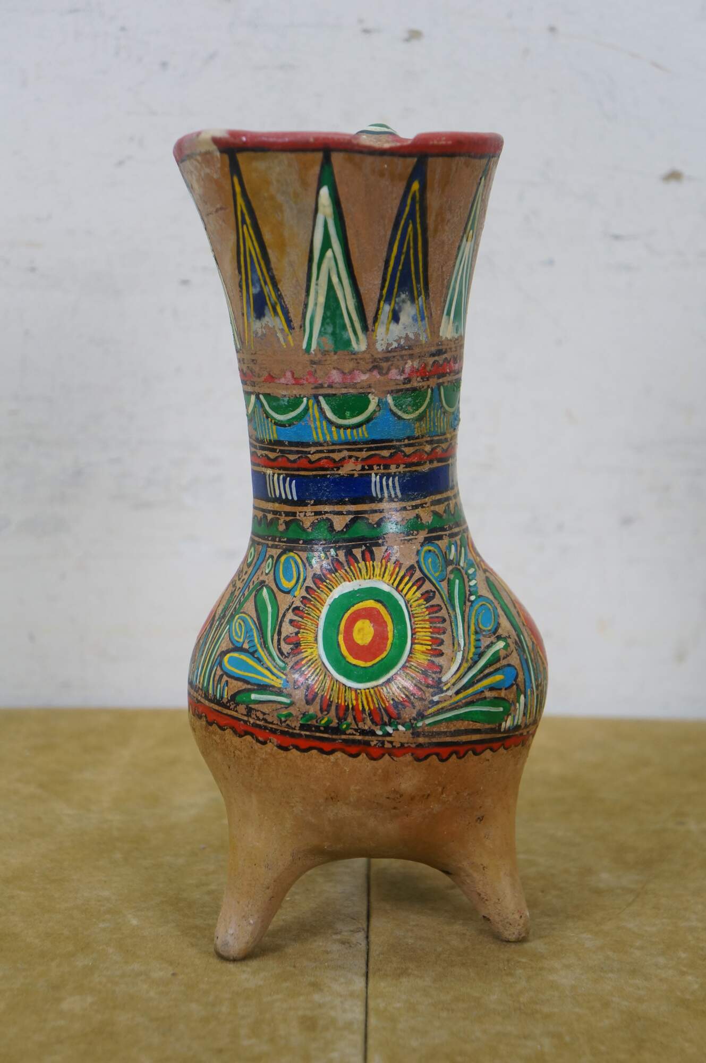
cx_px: 353
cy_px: 532
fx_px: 1990
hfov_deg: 20.1
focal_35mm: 68
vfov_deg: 29.9
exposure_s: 1/80
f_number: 5
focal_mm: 45
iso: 640
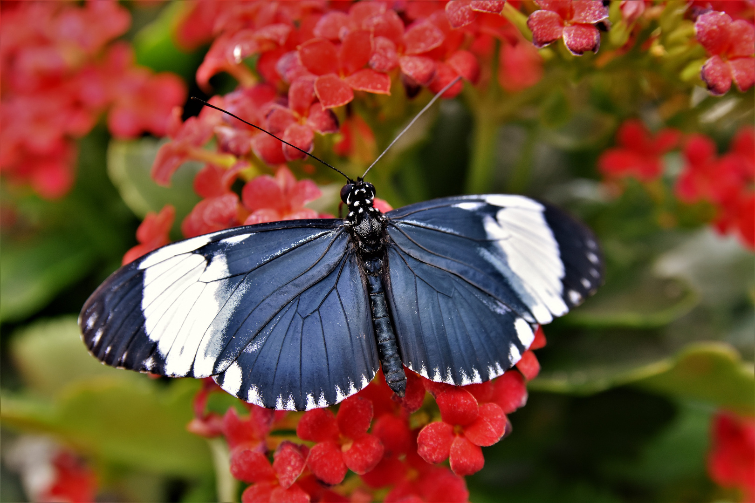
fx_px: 1573
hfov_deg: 27.0
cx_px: 378
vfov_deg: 18.2
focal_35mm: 75
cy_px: 252
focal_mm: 50
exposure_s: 1/125
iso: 800
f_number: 5.6
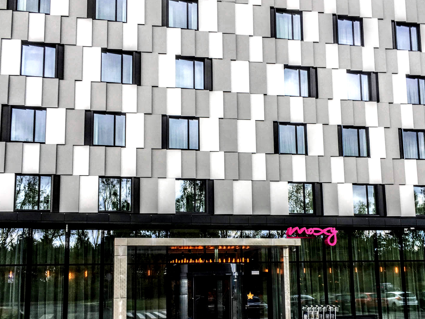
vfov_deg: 34.9
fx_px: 503
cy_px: 207
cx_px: 230
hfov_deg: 45.7
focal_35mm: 41
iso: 25
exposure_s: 1/207
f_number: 2.2
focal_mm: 4.15
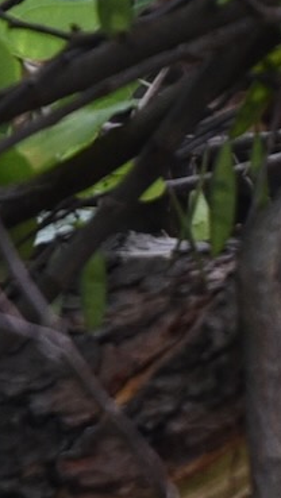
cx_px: 643
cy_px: 240
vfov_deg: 1.1
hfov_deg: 0.6
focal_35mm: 1987
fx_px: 26278
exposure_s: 1/320
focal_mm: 200
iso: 800
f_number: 2.8
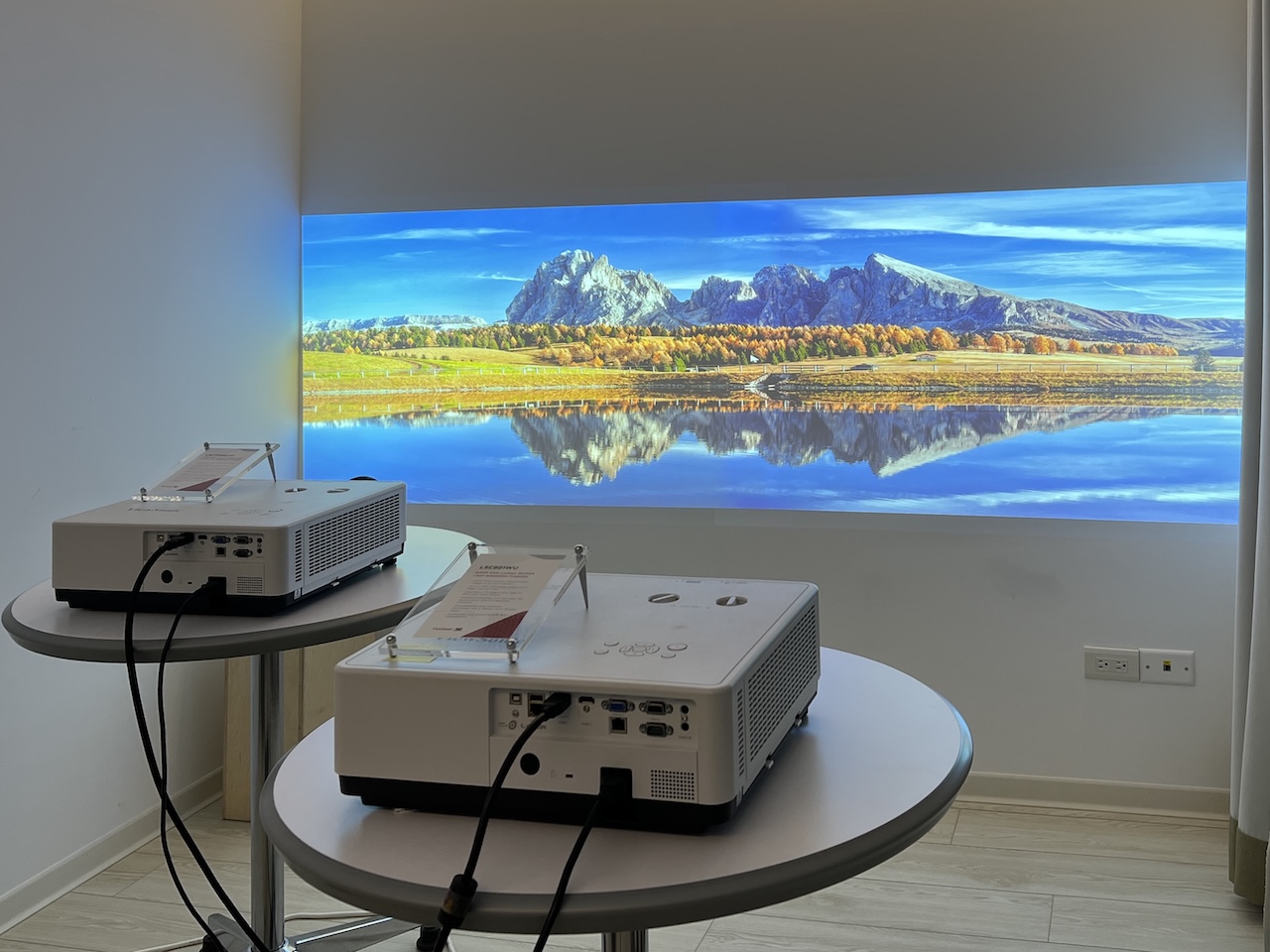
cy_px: 476
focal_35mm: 26
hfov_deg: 67.3
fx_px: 954
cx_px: 635
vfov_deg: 53.1
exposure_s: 1/120
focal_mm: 5.7
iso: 32
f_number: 1.5
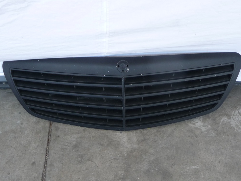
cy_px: 92
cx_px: 121
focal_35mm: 47
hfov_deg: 40.4
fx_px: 327
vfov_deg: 30.9
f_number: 3.6
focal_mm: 5.6
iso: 100
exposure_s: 1/50
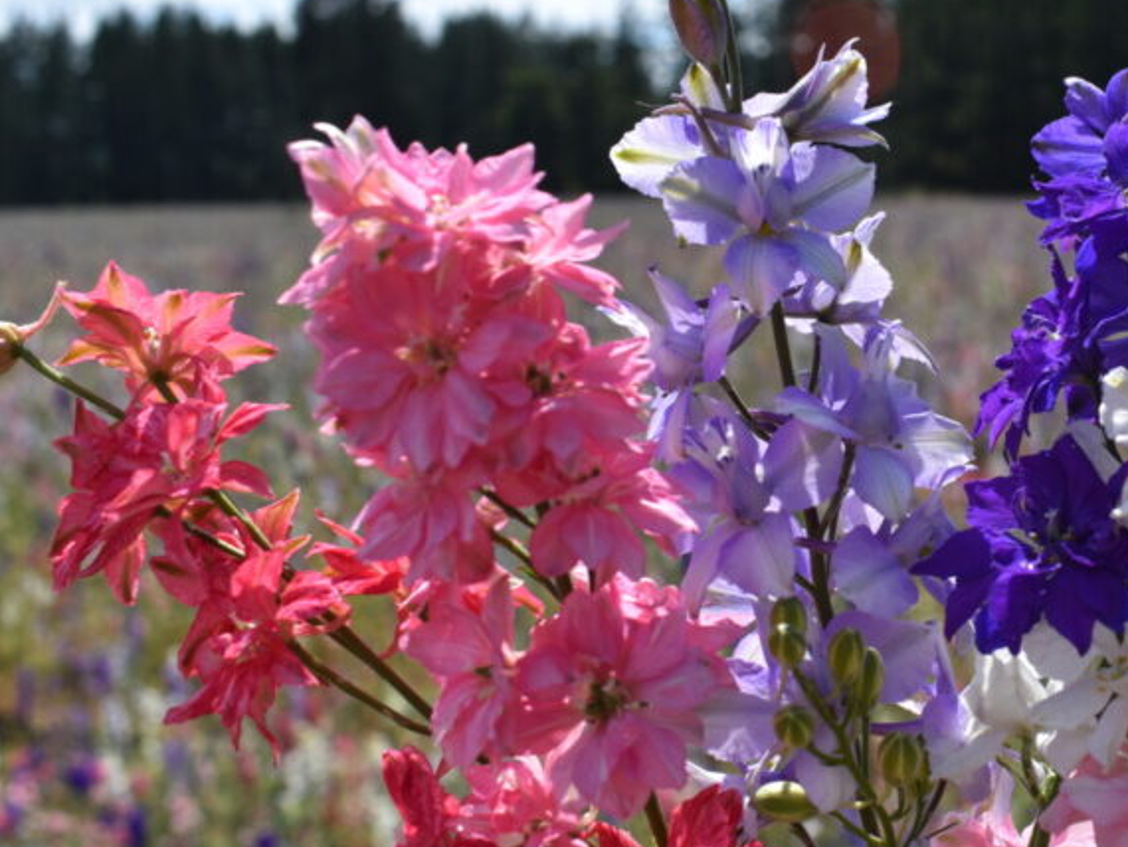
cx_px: 885
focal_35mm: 57
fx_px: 1858
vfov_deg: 25.6
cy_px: 345
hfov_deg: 32.9
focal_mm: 22
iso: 100
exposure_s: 1/320
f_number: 9
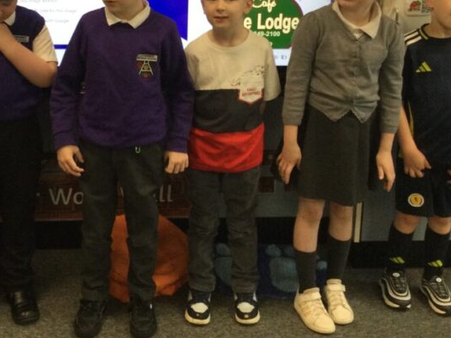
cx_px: 156
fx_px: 769
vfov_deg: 24.5
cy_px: 78
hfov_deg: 32.5
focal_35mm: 59
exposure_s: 1/33
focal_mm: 3.3
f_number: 2.4
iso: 40
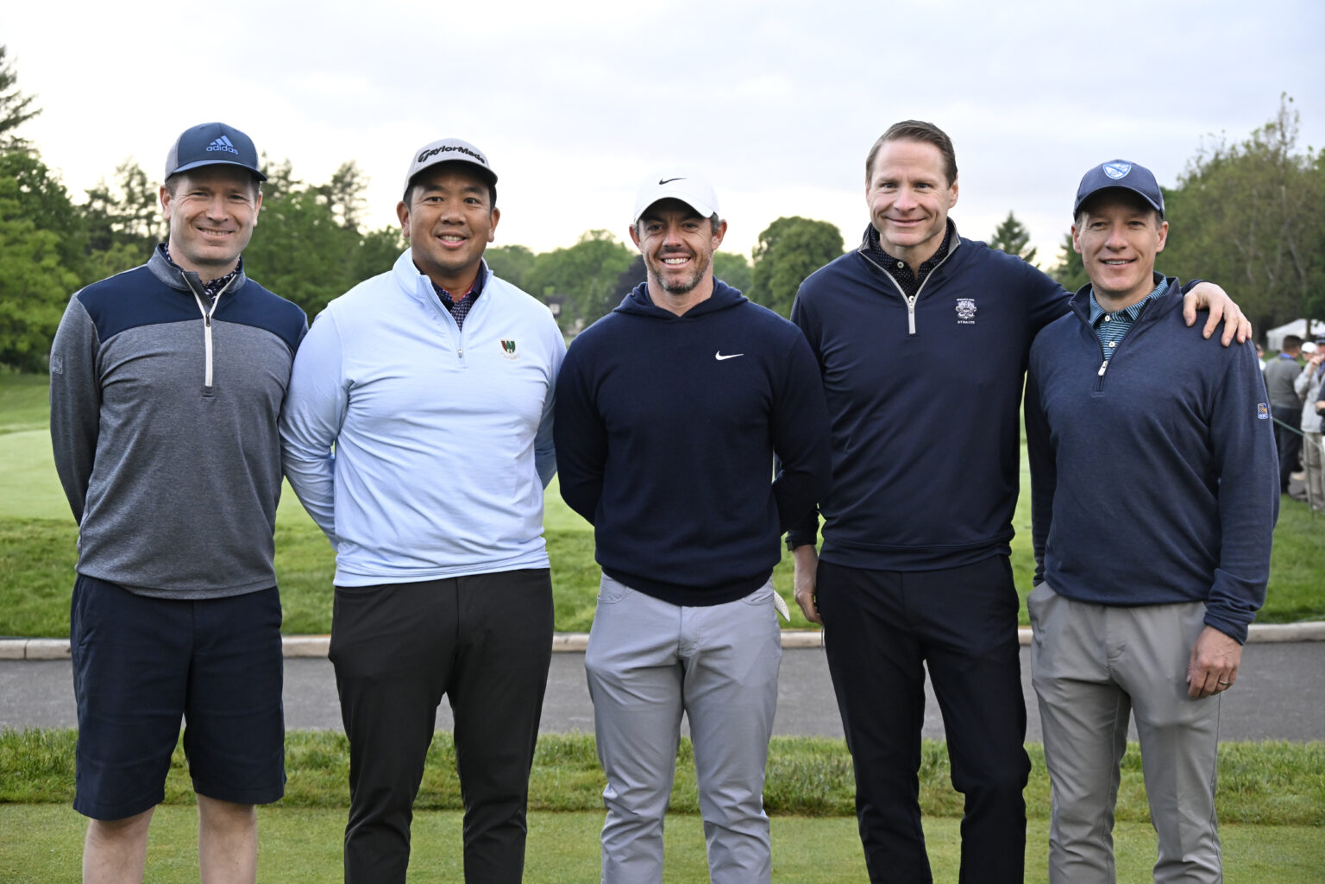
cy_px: 442
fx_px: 1914
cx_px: 662
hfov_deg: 38.2
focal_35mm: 52
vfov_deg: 26.0
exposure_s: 1/640
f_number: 5.6
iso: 3200
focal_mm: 52
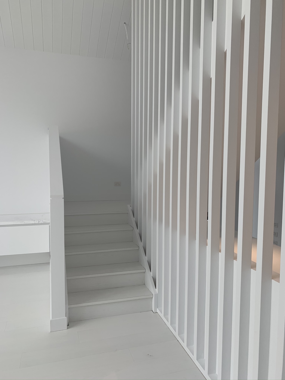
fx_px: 285
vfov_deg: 67.3
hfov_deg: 53.1
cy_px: 190
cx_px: 142
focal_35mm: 26
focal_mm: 4.25
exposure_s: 1/188
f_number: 1.8
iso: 25
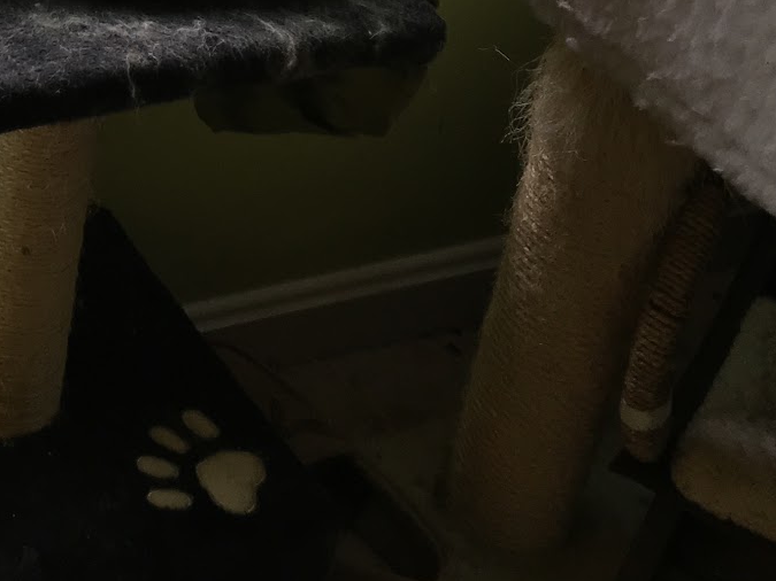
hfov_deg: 21.0
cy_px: -279
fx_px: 1972
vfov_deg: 15.5
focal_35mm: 88
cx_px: -115
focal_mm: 4.15
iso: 25
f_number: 2.2
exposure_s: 1/40
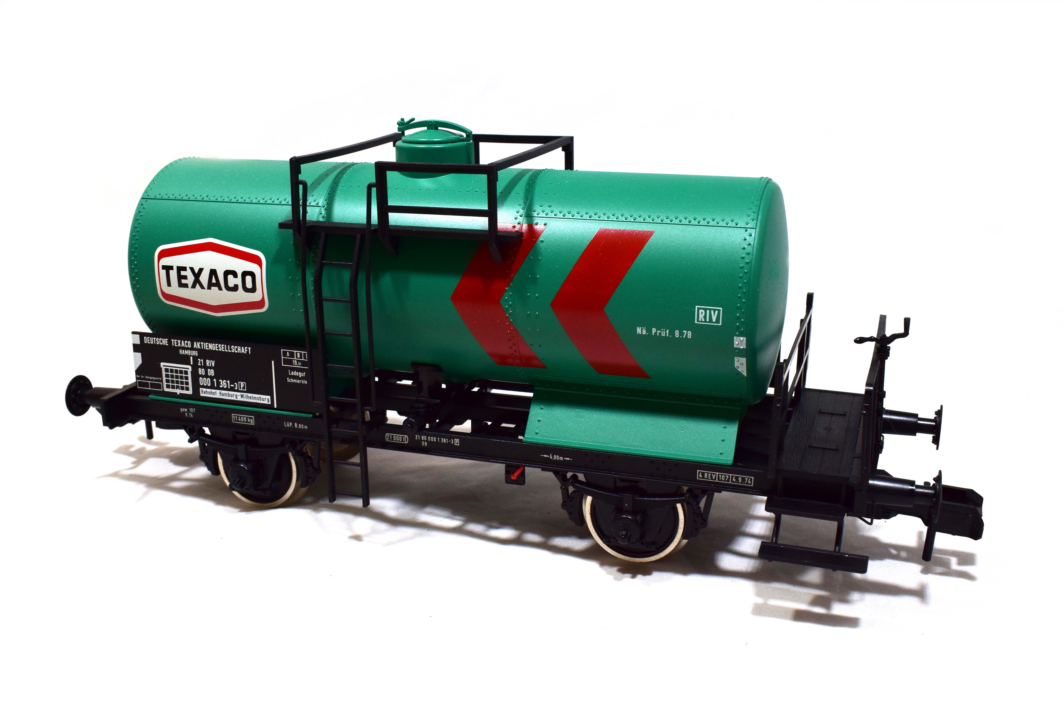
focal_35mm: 39
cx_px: 532
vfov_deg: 34.2
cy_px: 354
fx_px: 1151
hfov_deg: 49.6
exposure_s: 1/80
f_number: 11
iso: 800
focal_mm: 26
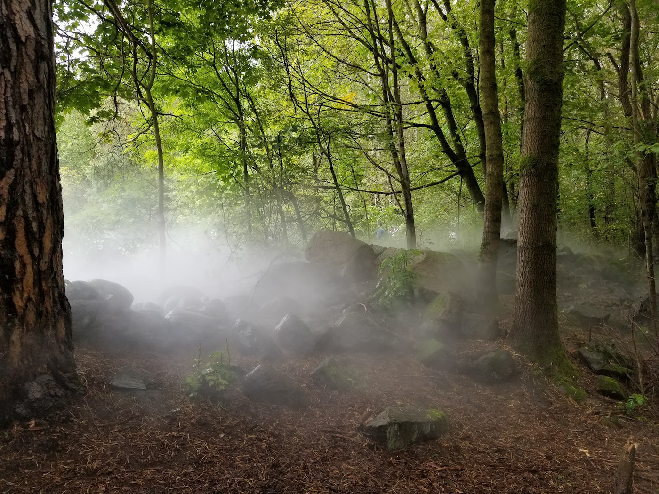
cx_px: 330
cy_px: 247
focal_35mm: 26
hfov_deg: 67.3
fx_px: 495
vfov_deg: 53.1
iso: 64
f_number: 1.7
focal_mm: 4.25
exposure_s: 1/50
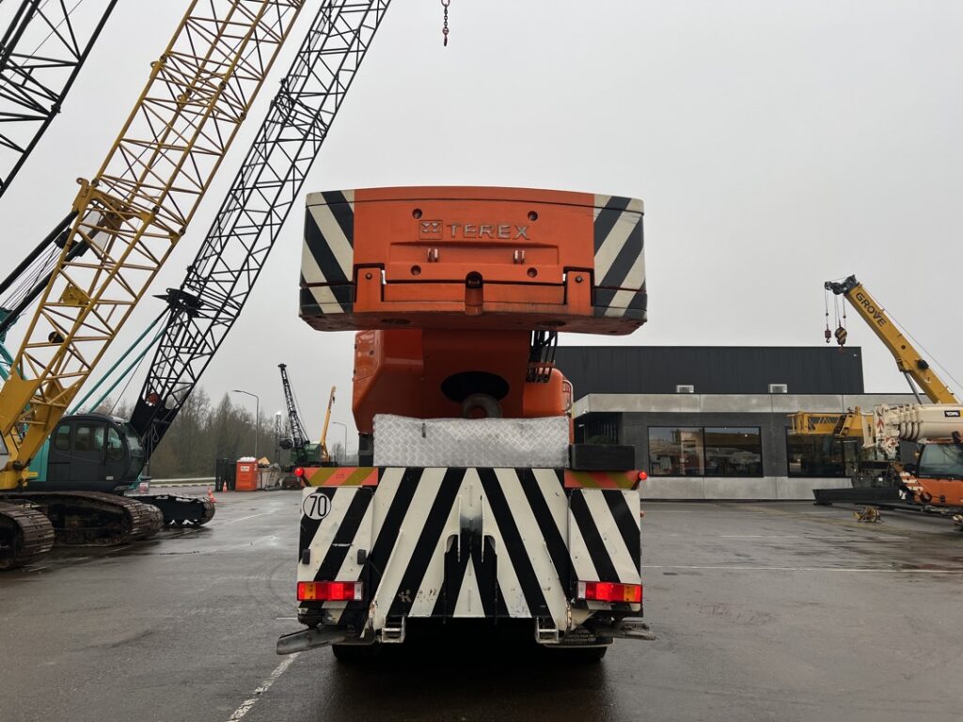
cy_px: 361
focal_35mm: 26
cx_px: 482
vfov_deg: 53.1
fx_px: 723
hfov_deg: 67.3
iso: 50
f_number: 1.5
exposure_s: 1/588
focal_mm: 5.7
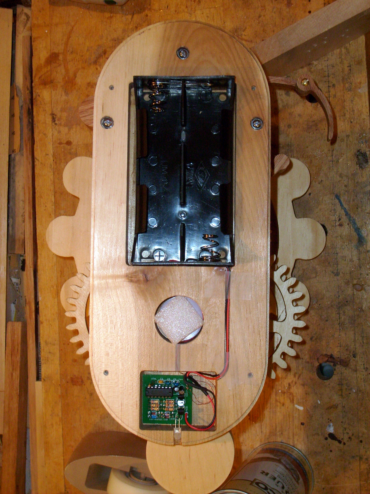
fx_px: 741
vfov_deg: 36.8
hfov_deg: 28.0
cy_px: 247
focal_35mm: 52
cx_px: 185
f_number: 3.3
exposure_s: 1/60
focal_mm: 8.7
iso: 100
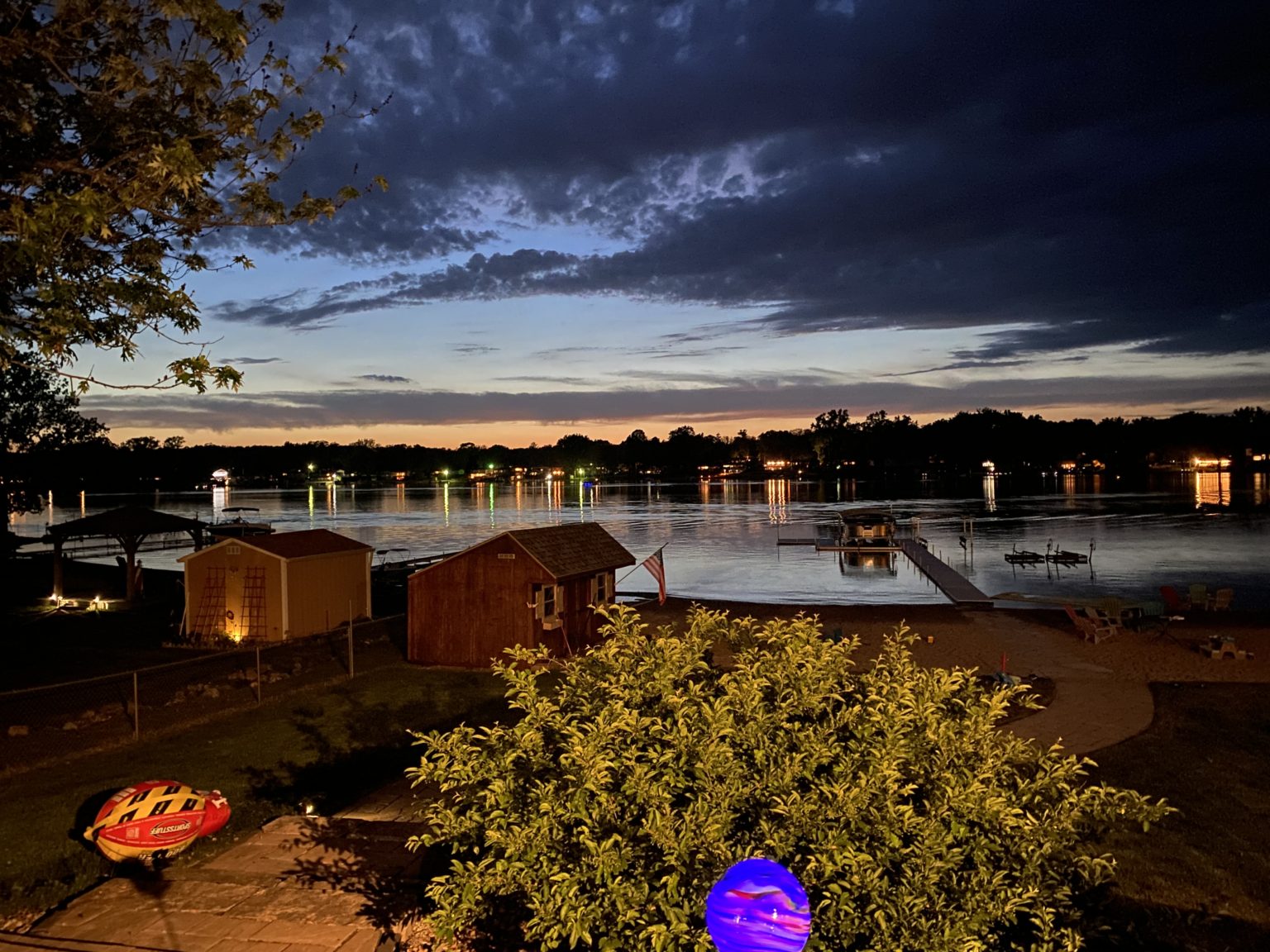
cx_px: 635
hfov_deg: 67.3
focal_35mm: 26
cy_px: 476
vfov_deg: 53.1
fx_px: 954
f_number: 1.8
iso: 640
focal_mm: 4.25
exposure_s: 1/4
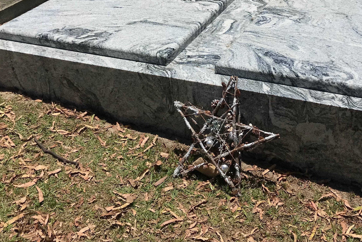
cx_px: 250
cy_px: 23
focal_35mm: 51
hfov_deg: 38.3
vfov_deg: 25.6
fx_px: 513
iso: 20
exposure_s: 1/8000
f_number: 1.8
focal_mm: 3.99
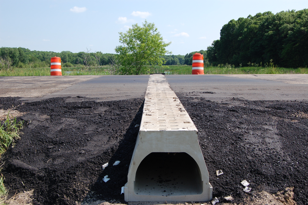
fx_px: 359
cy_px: 102
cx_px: 154
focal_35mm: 42
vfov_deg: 31.8
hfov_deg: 46.4
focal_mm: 28
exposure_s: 1/250
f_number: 8
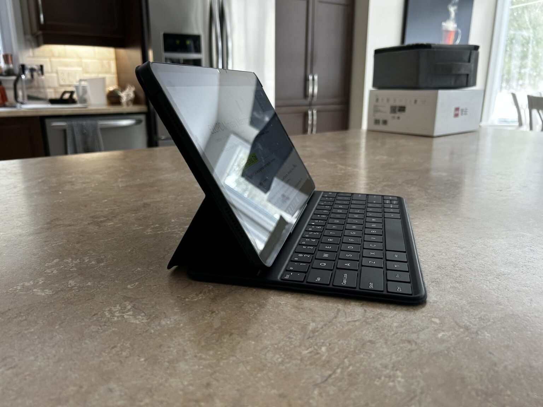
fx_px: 408
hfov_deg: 67.3
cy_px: 204
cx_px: 272
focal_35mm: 26
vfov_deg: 53.1
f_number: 1.5
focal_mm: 5.7
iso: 100
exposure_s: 1/120
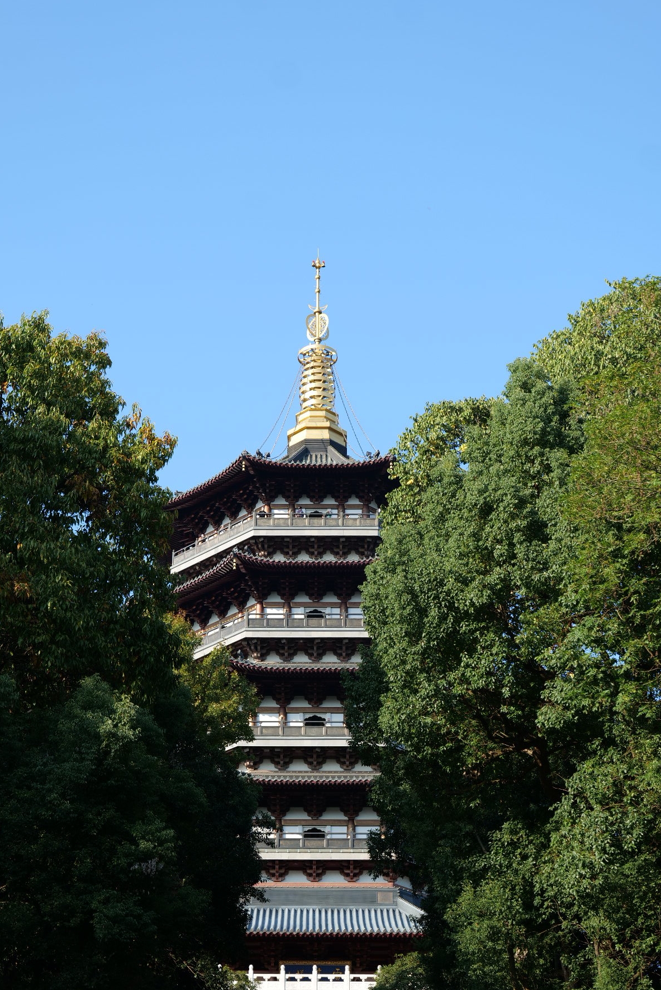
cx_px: 312
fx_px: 2175
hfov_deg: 17.3
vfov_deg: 25.7
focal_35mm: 79
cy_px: 486
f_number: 5
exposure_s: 1/200
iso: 100
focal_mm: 70
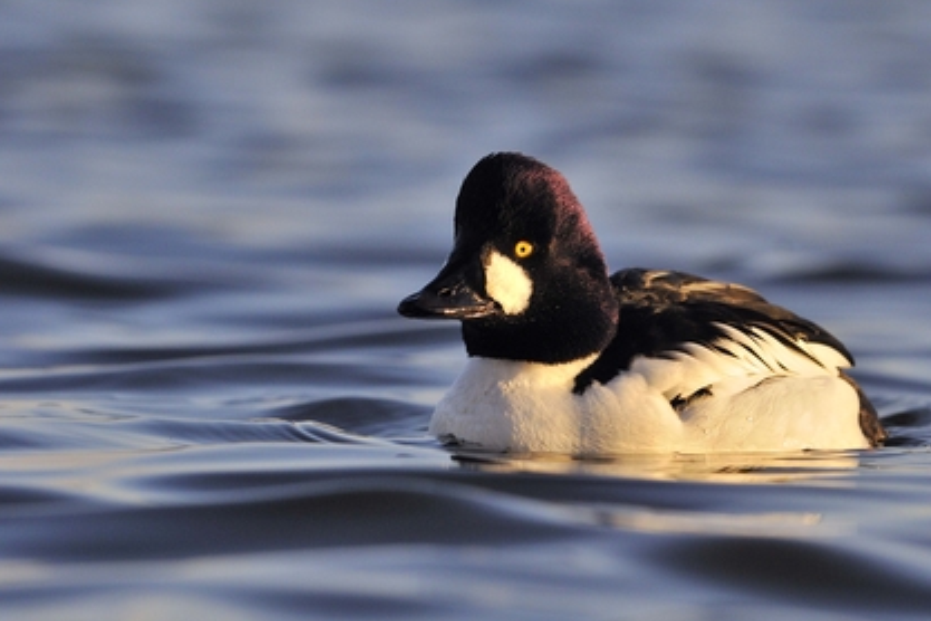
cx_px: 502
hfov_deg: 4.0
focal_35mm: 518
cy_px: 332
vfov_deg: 2.7
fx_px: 13395
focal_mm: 300
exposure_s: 1/2000
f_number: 5.6
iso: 500
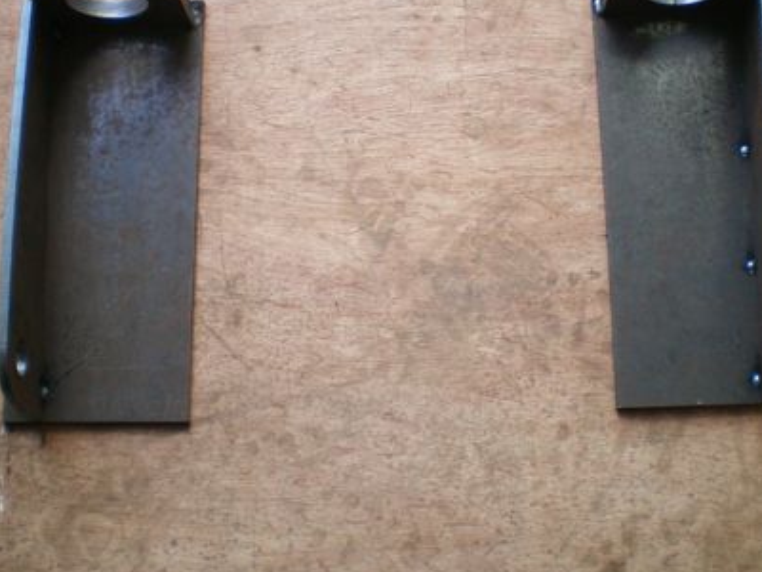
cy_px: 191
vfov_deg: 25.5
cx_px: 446
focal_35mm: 57
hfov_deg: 33.7
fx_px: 1255
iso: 64
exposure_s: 1/60
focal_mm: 6.3
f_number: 3.1
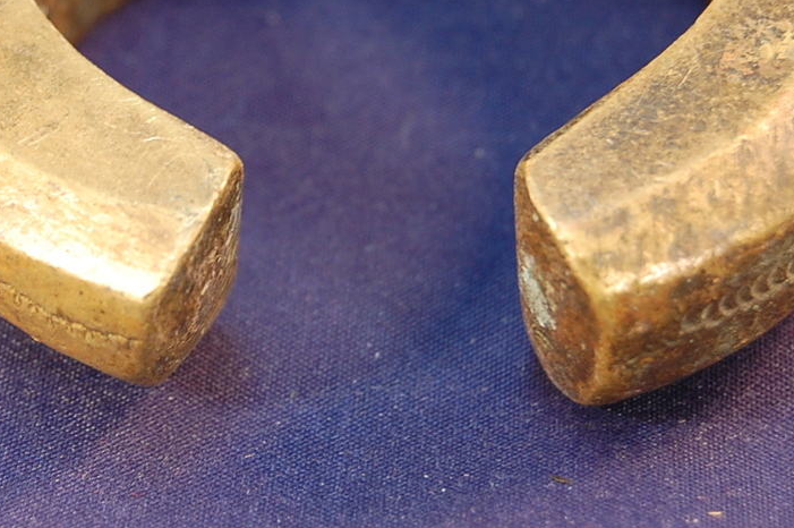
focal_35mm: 153
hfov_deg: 13.4
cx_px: 378
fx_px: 3370
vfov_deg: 8.9
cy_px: 59
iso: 800
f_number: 5.6
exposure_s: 1/30
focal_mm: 55
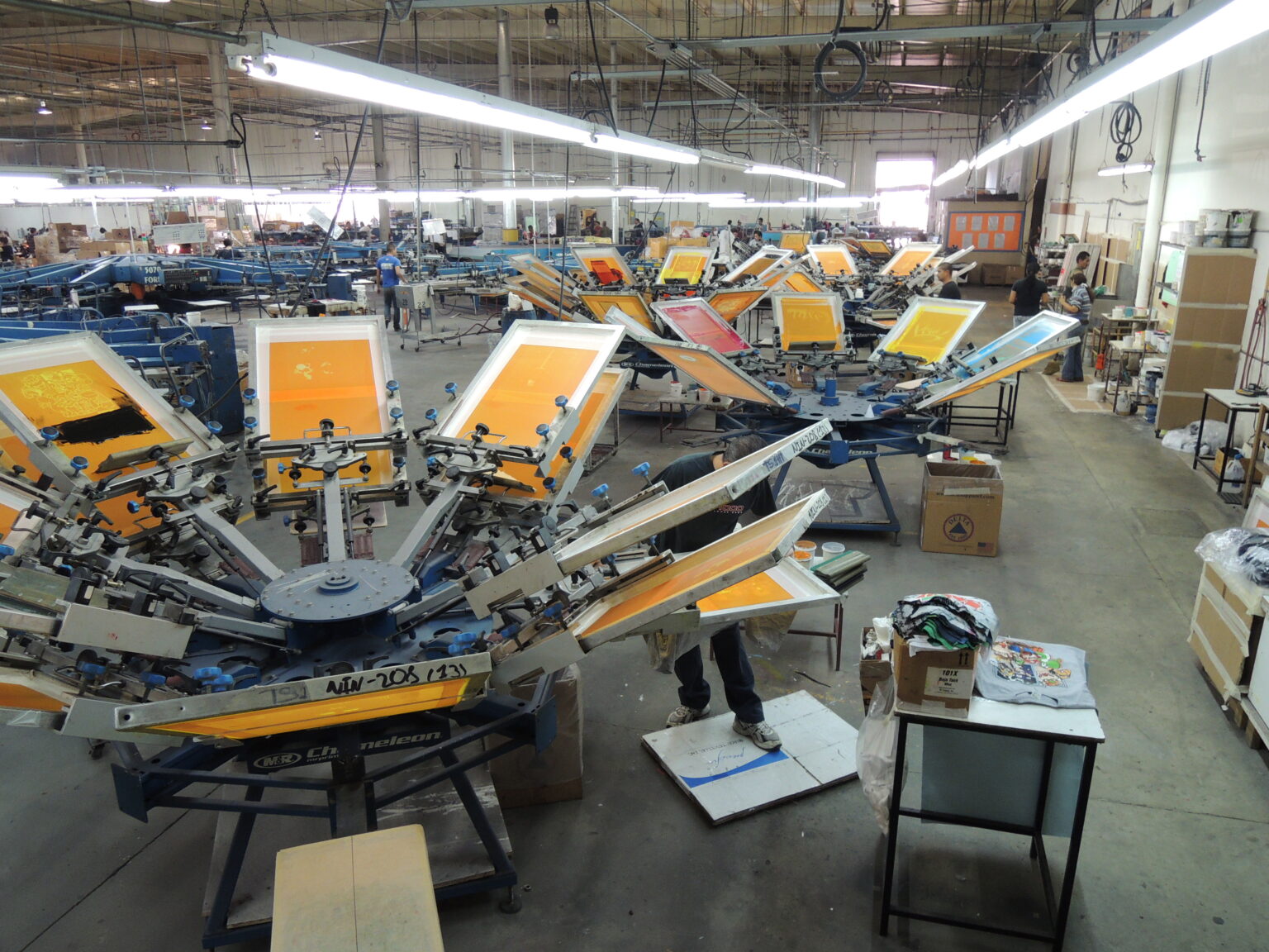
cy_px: 476
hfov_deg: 71.6
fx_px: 880
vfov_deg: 56.8
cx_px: 634
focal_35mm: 24
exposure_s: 1/30
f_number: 2.8
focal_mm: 4.3
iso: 280
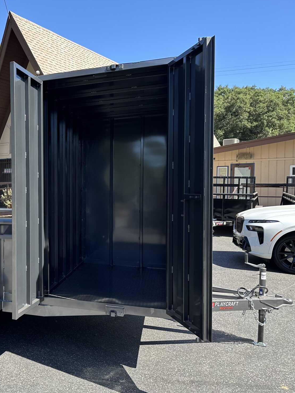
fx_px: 375
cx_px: 26
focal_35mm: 33
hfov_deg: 39.6
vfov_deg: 55.3
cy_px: 199
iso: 80
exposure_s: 1/1050
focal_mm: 6.86
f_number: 1.78
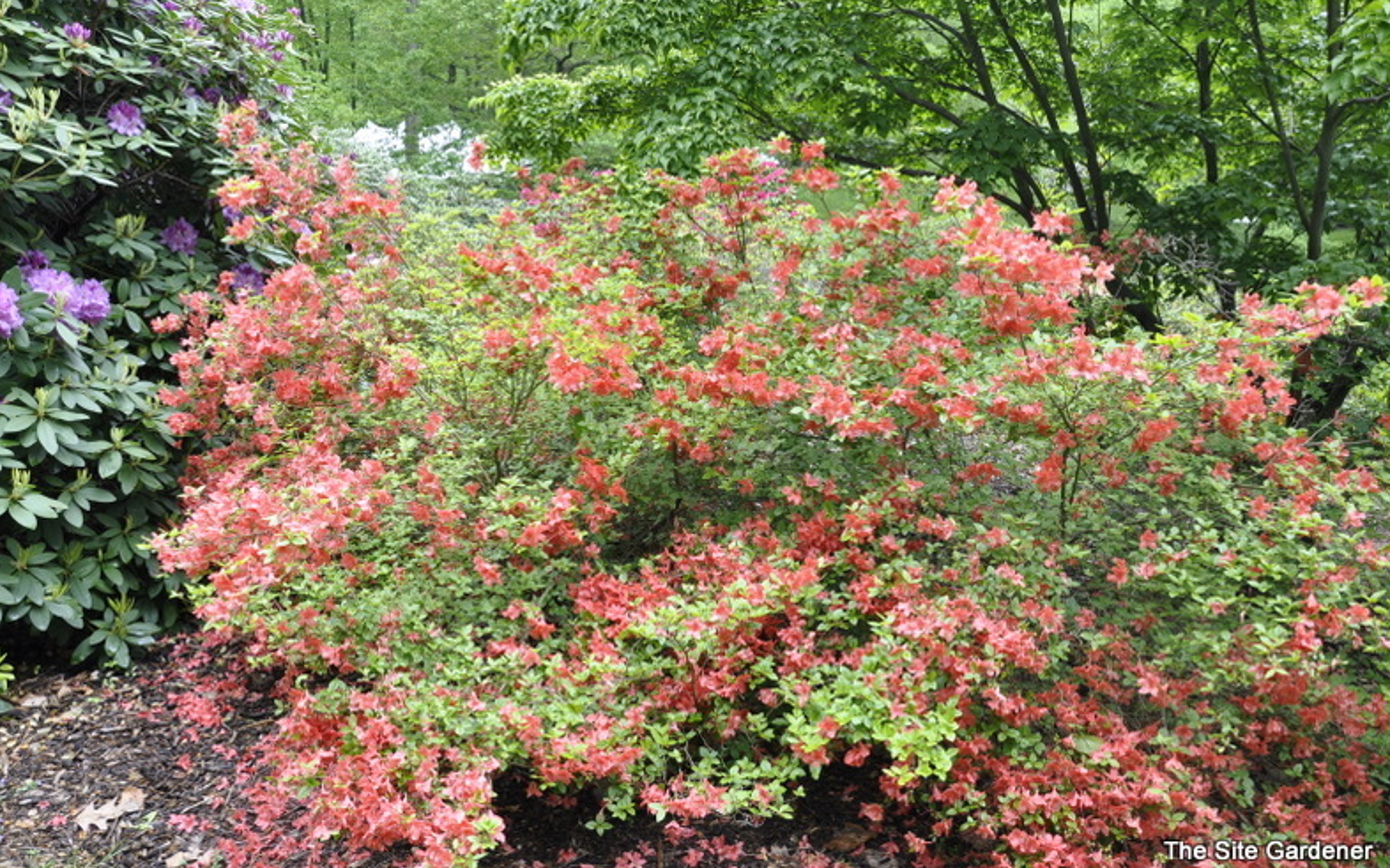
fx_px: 1061
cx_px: 700
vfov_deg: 44.5
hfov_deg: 66.5
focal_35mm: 28
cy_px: 424
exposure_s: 1/50
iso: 200
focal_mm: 18
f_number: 7.1
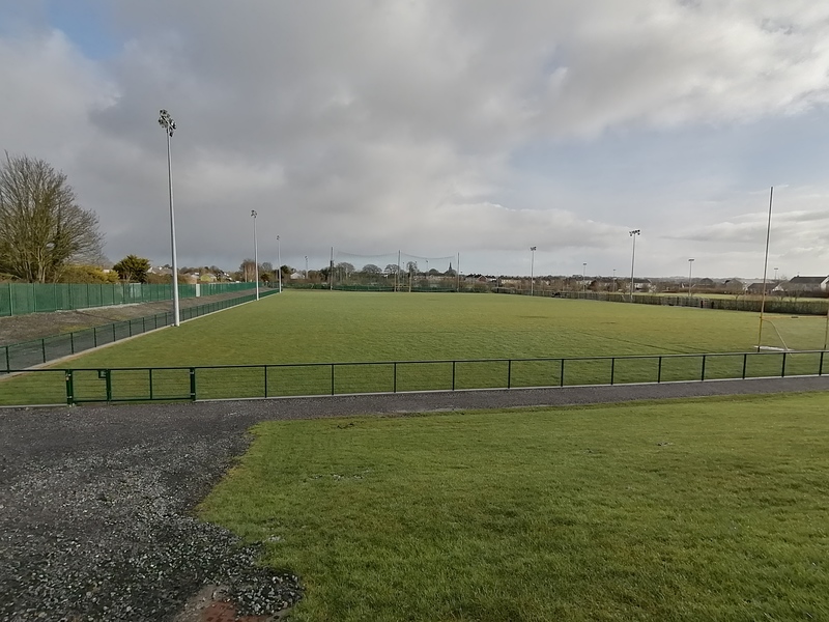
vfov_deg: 74.7
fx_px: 407
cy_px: 311
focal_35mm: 17
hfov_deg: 91.0
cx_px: 414
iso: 50
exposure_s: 1/1709
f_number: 2.4
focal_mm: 2.84
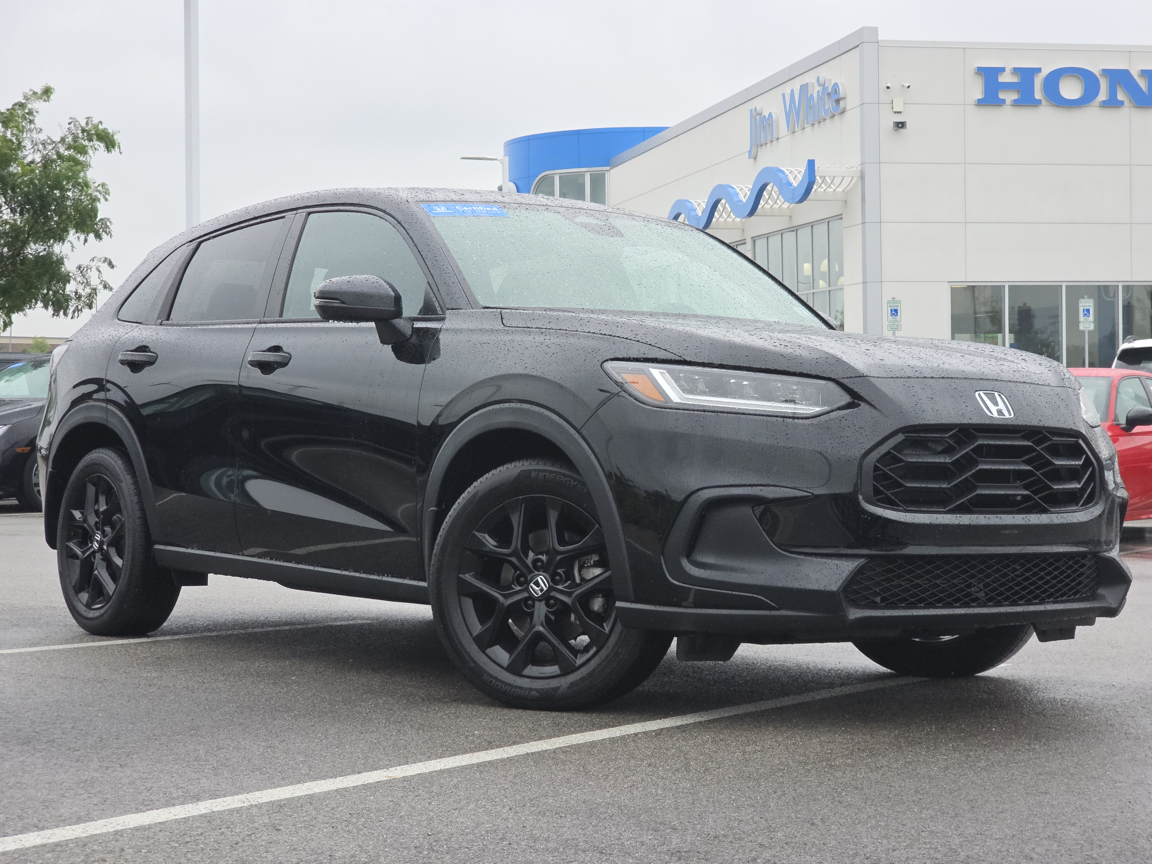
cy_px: 432
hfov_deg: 28.2
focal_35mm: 69
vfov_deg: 21.3
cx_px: 576
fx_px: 2296
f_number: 2.4
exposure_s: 1/481
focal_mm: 7.9
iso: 50
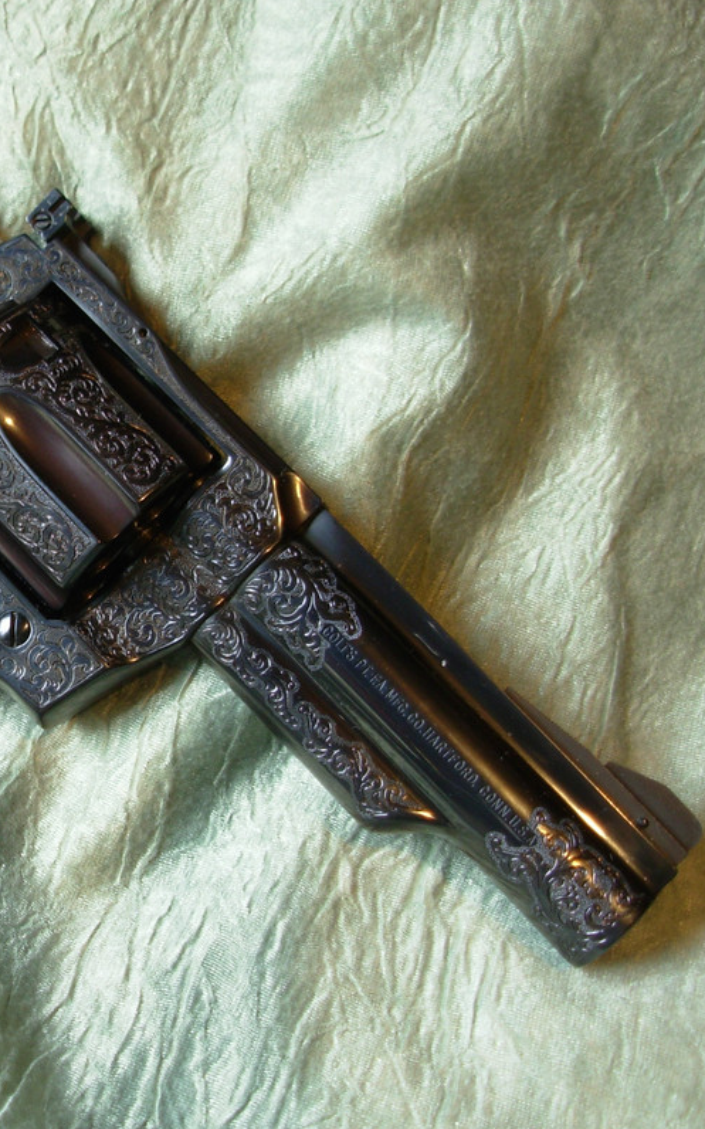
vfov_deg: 37.5
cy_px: 566
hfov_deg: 23.0
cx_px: 4
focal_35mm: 54
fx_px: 1661
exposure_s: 1/12.7
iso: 50
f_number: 2.9
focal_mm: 6.3
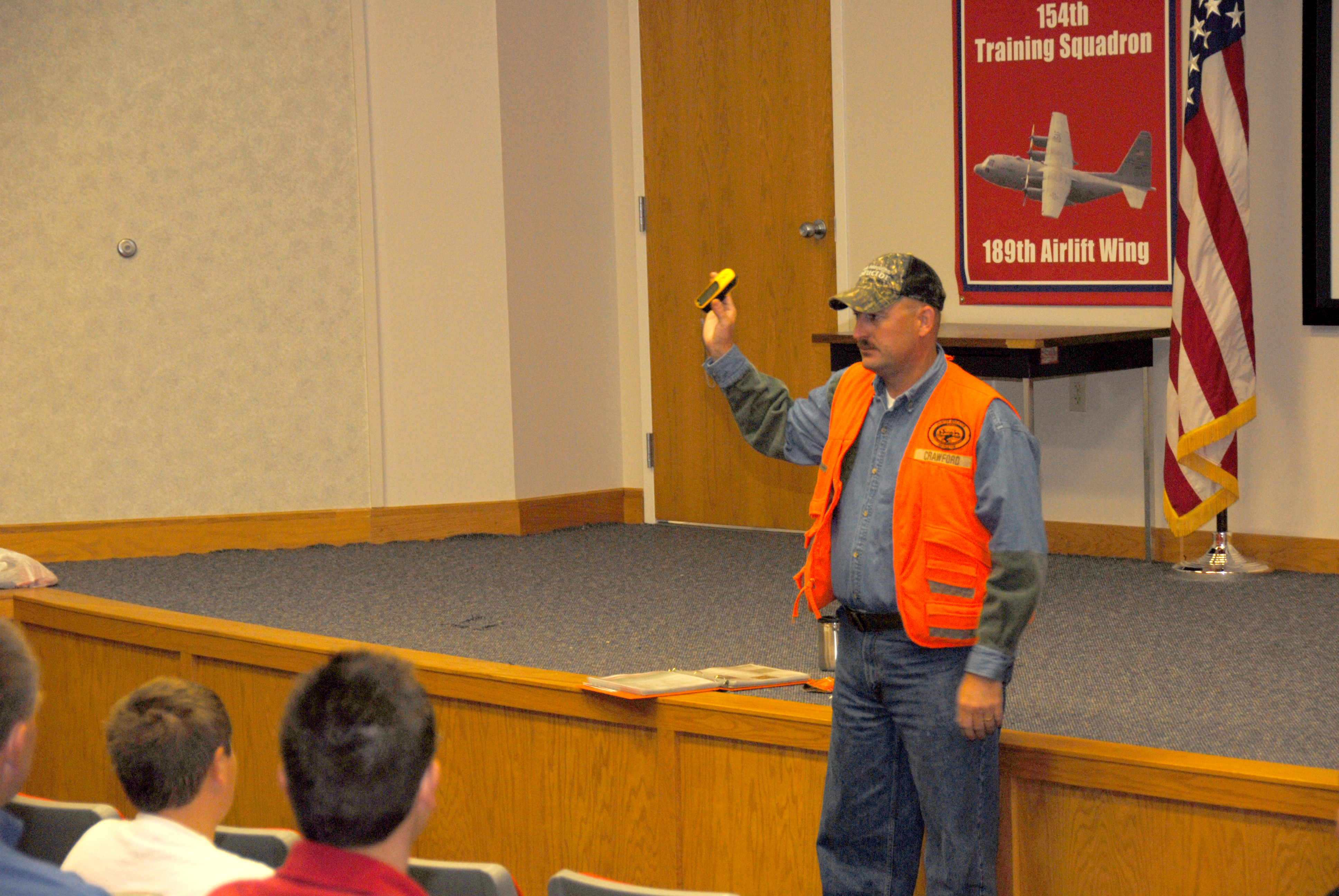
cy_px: 448
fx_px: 4469
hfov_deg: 17.0
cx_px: 670
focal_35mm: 120
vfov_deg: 11.5
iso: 200
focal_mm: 80
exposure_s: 1/60
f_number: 5
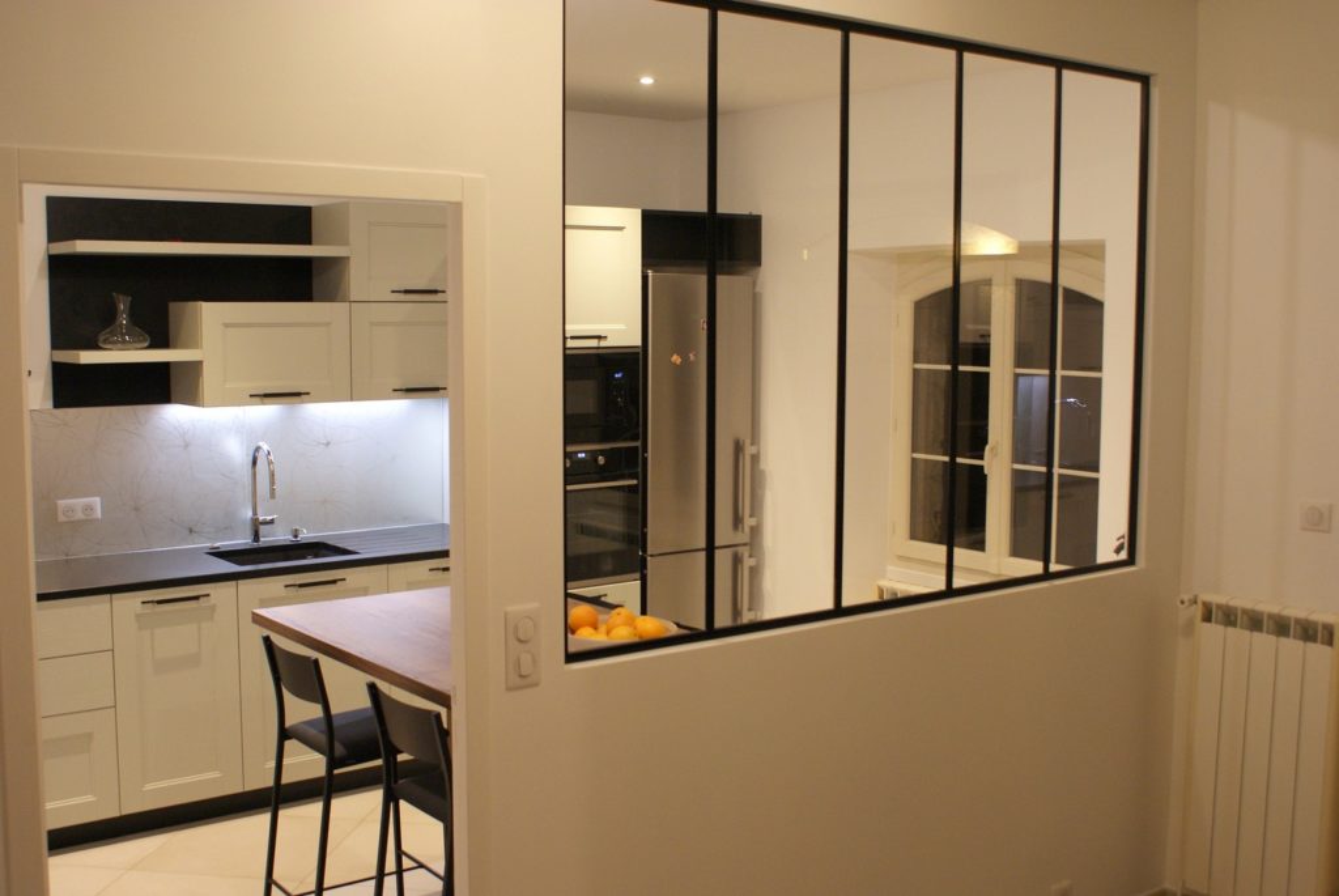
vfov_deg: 34.3
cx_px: 670
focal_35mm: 39
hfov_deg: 49.5
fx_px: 1452
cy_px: 448
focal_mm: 26
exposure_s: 1/20
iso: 400
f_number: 4.5
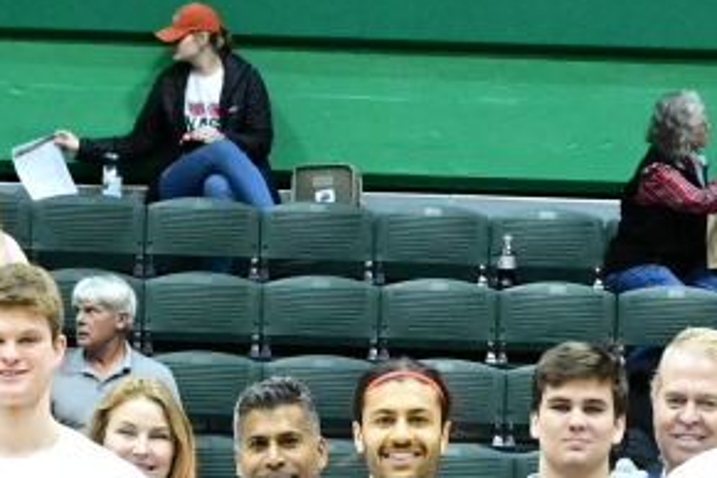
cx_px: 118
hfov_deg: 6.7
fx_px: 6094
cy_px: 1000
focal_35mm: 306
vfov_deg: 4.4
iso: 6400
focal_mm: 55
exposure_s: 1/250
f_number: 5.6
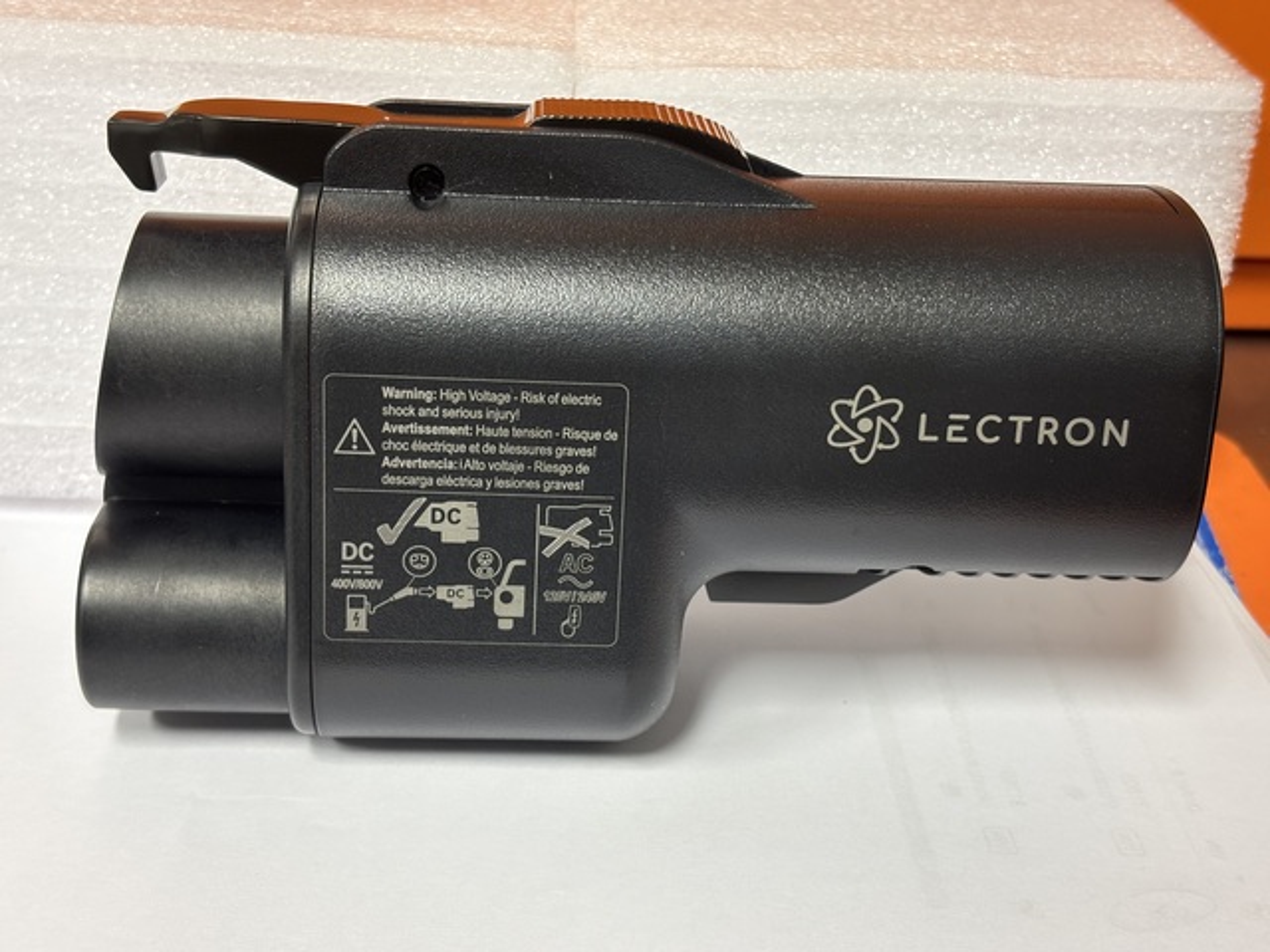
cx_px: 635
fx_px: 1908
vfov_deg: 28.0
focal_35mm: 52
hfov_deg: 36.8
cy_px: 476
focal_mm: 5.96
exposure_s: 1/60
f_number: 1.6
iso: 100
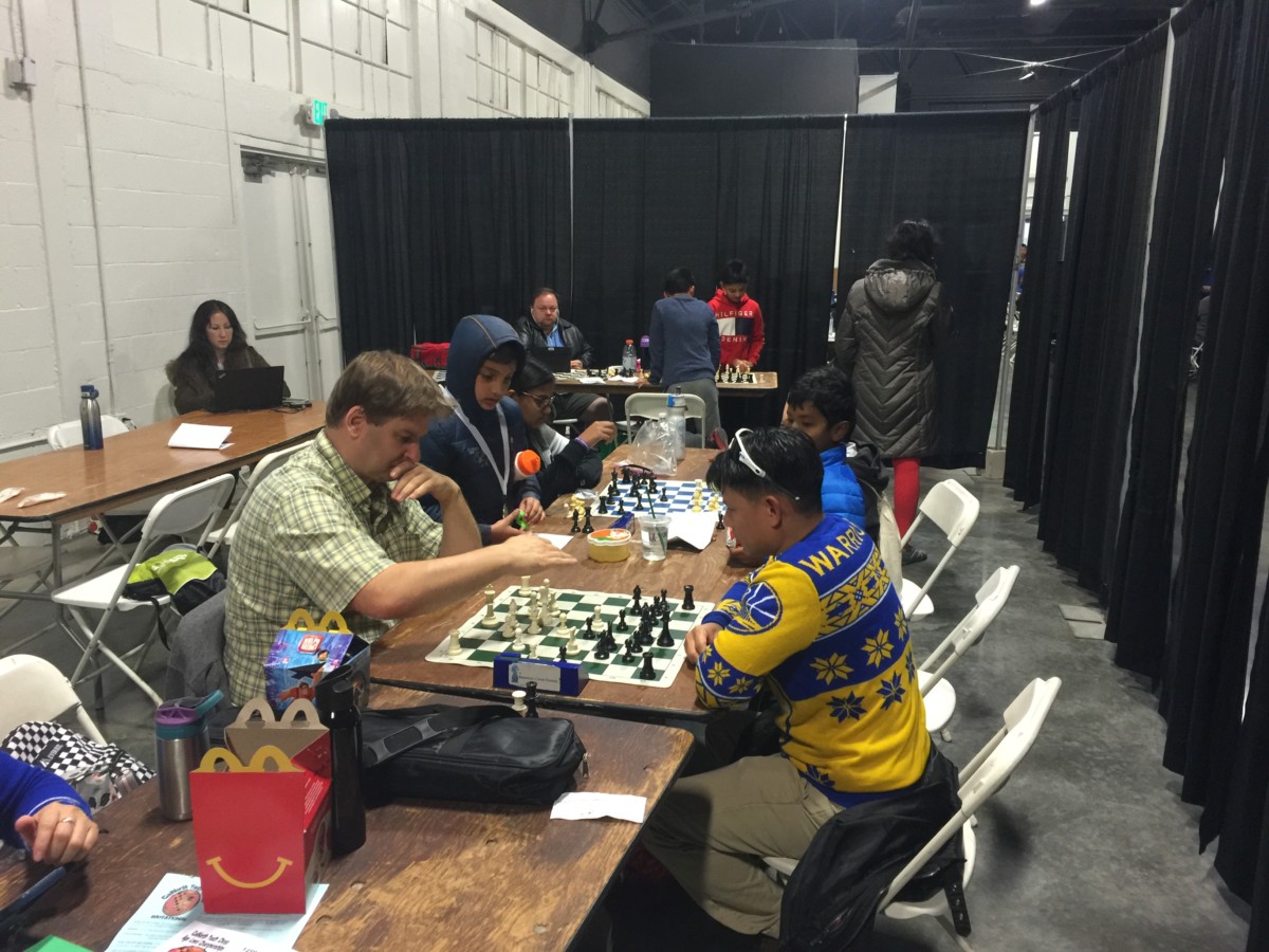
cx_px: 634
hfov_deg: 61.7
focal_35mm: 29
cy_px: 476
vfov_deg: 48.2
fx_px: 1063
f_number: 2.2
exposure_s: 1/15
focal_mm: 4.15
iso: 100
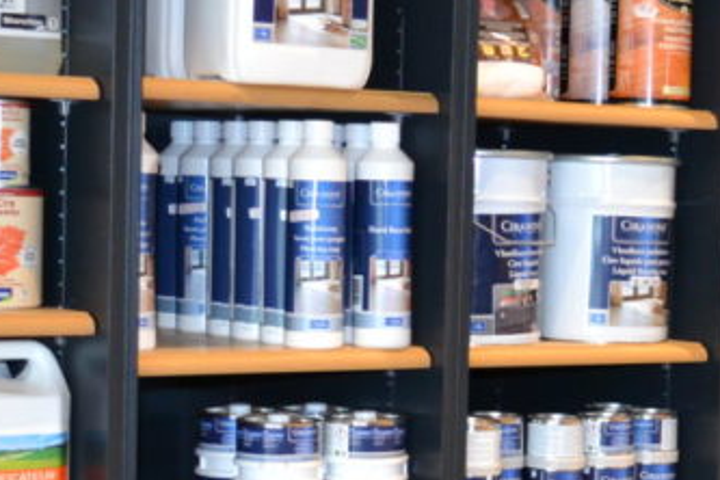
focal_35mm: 119
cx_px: 711
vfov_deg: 11.4
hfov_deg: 16.9
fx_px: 2380
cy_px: 430
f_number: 3.8
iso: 900
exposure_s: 1/60
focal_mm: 22
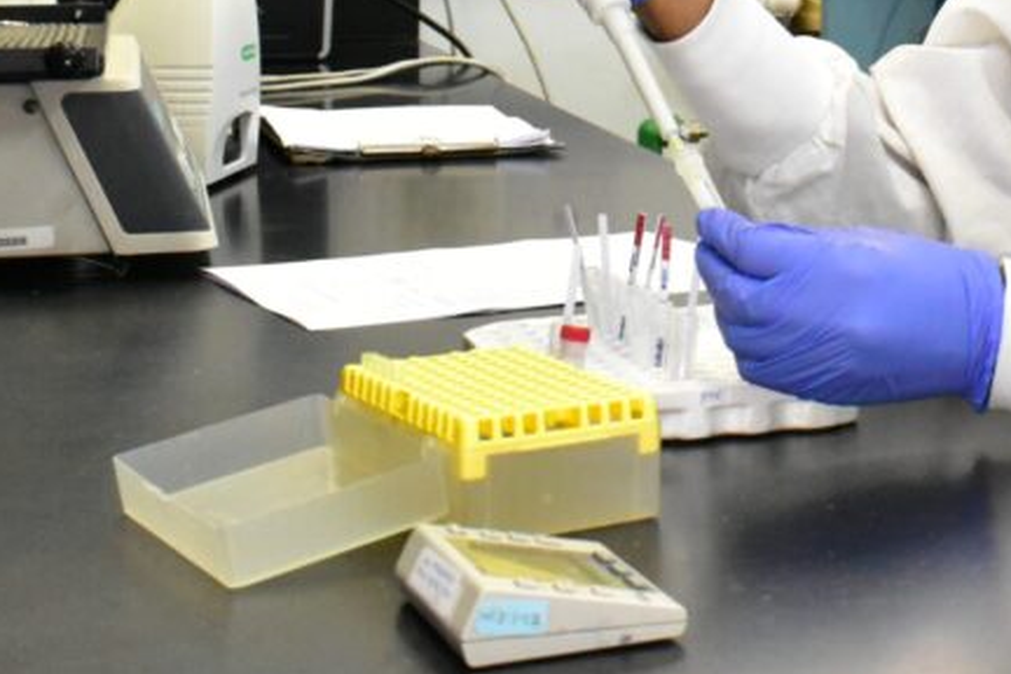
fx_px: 2527
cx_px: 878
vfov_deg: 14.8
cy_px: -105
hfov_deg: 22.2
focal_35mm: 90
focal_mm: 24
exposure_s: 1/90
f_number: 8
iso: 6400
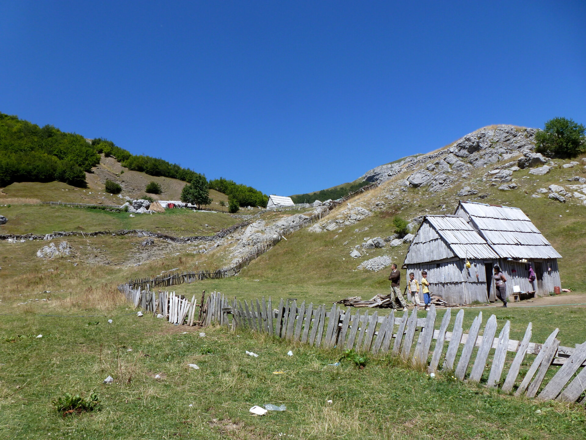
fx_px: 406
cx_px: 293
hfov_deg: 71.6
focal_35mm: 24
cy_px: 220
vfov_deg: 56.8
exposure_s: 1/400
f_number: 4.5
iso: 100
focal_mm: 4.3
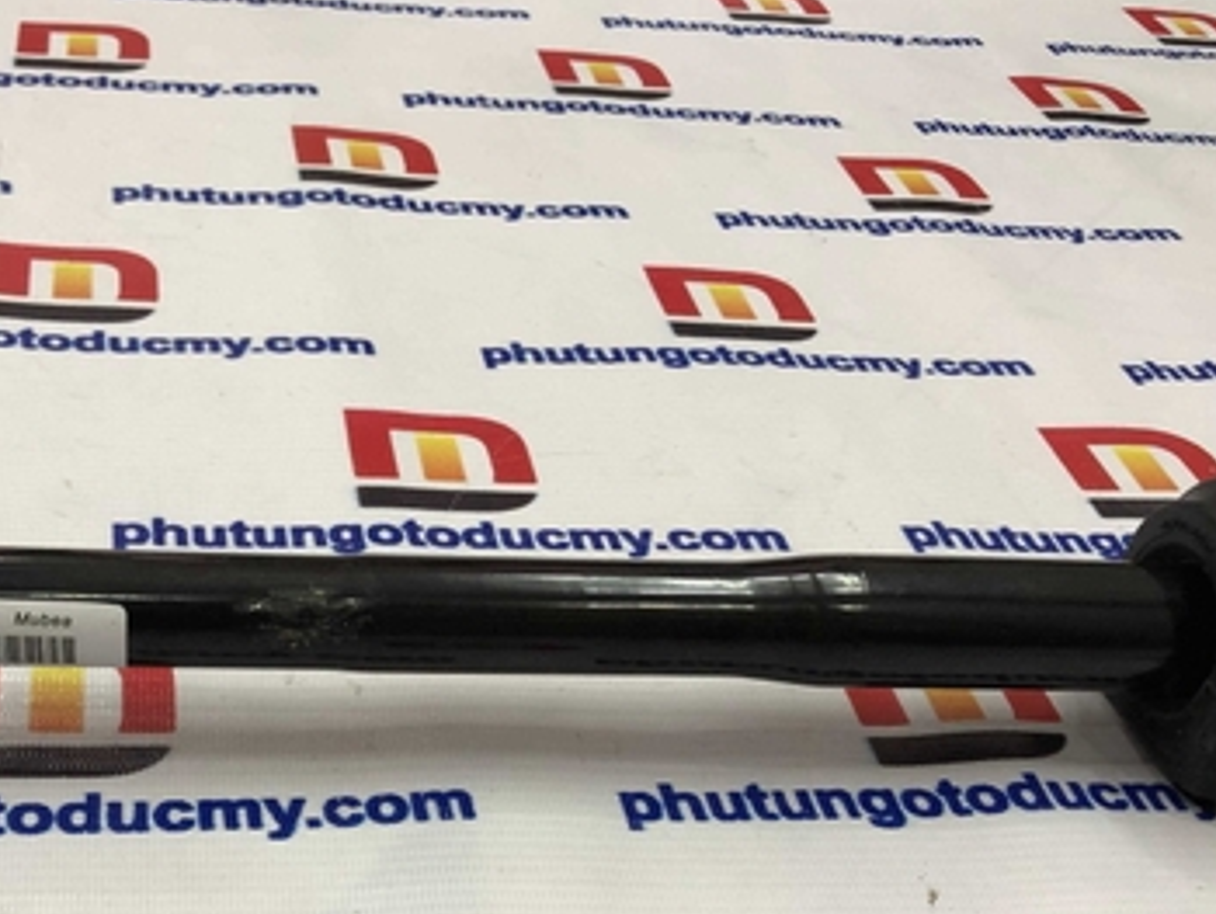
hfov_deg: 39.3
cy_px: 761
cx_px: 427
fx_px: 1687
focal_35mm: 48
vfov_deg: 29.4
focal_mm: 4
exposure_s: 1/20
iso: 40
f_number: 1.8
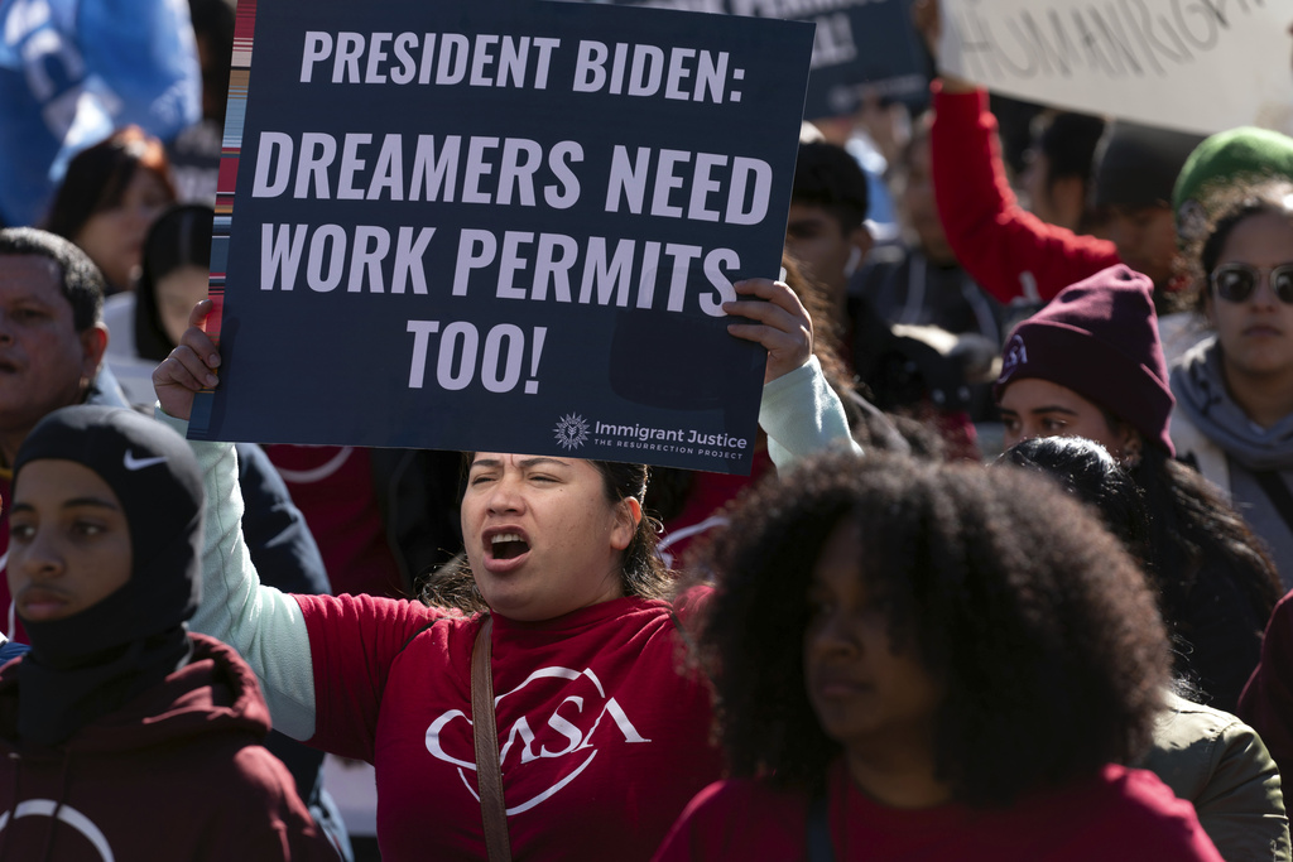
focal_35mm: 200
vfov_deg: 6.9
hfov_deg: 10.3
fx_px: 7184
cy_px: 431
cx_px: 646
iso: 80
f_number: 5
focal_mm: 200
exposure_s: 1/400
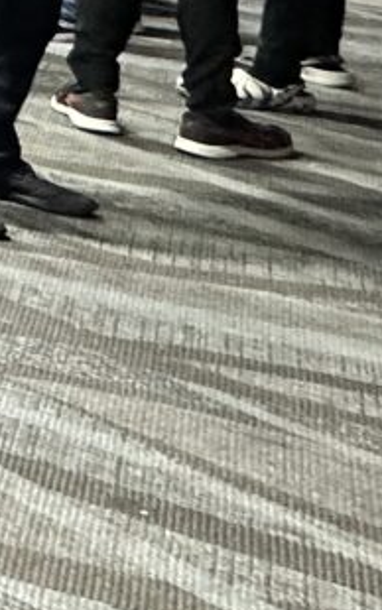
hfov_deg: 6.8
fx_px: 1631
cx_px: -1430
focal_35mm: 98
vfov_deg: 17.5
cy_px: -464
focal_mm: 2.22
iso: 200
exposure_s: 1/120
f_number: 2.2
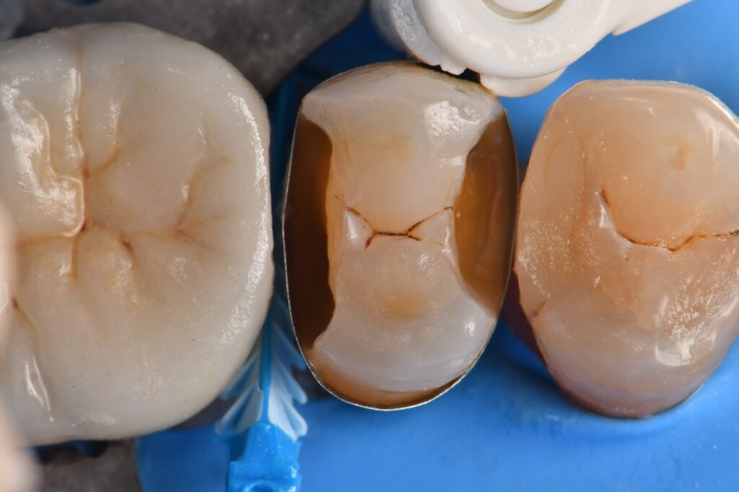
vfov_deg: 8.7
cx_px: 370
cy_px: 246
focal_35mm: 157
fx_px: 3222
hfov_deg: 13.1
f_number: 32
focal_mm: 105
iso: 200
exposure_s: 1/160
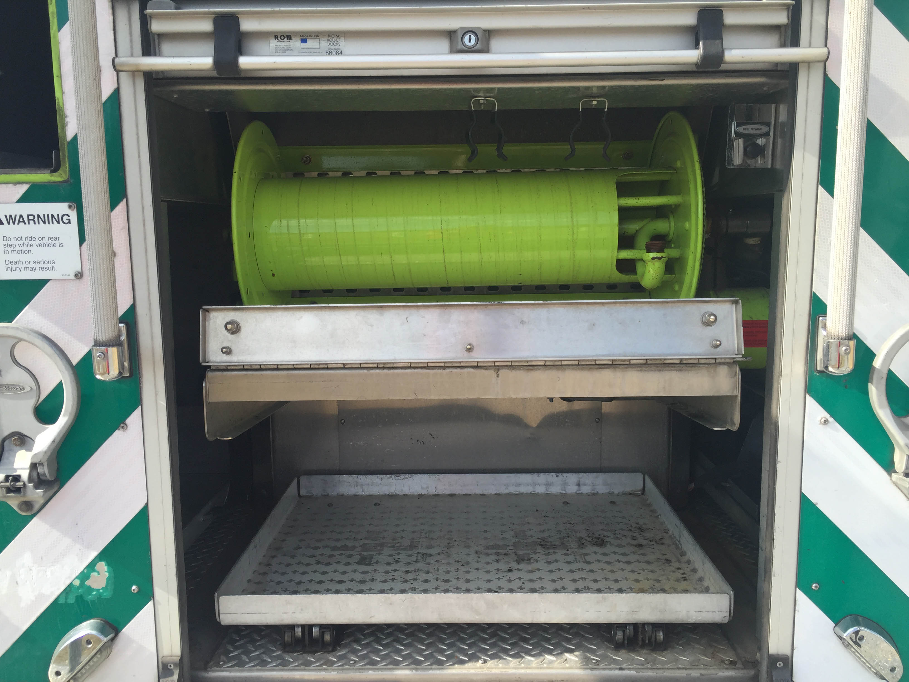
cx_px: 454
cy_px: 341
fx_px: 762
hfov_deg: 61.7
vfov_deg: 48.2
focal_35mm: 29
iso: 32
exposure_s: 1/732
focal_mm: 4.15
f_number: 2.2
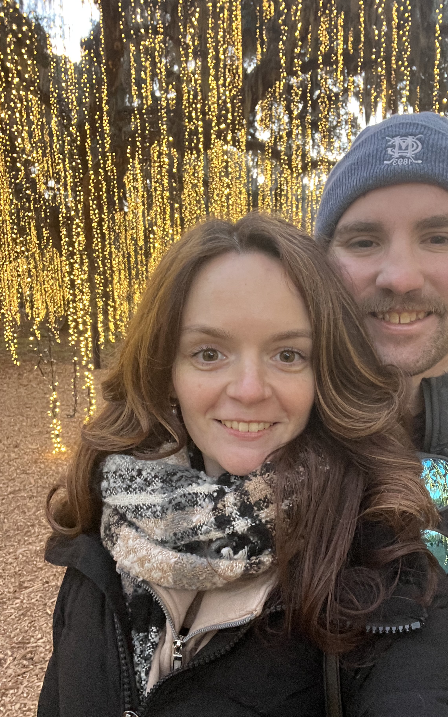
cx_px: 297
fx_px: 528
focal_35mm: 27
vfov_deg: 68.3
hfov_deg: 45.4
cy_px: 386
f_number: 2.2
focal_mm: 2.71
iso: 320
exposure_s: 1/40
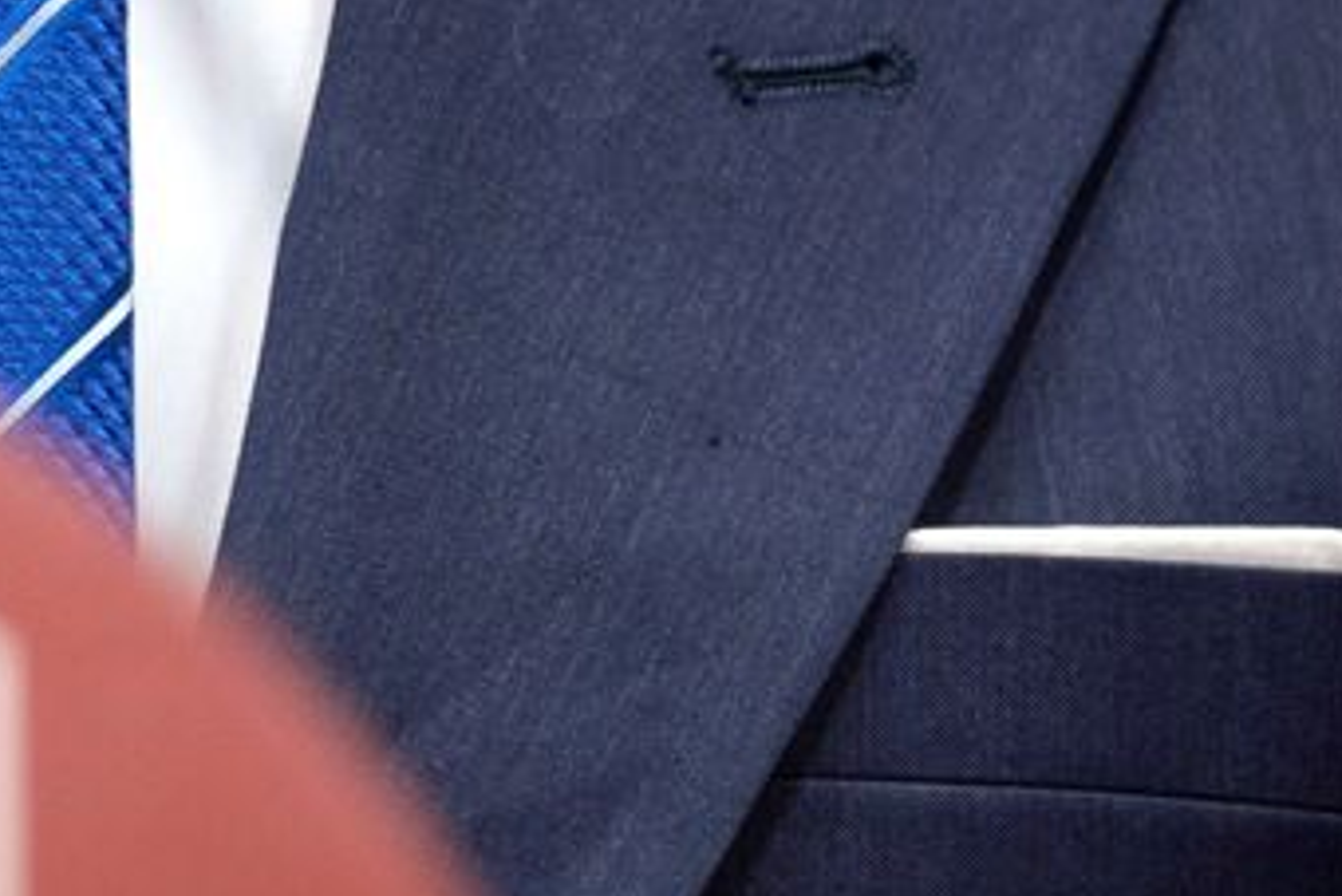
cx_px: -718
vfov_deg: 1.3
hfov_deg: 2.0
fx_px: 38821
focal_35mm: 1041
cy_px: -1293
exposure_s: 1/200
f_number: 2.8
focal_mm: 173
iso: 800
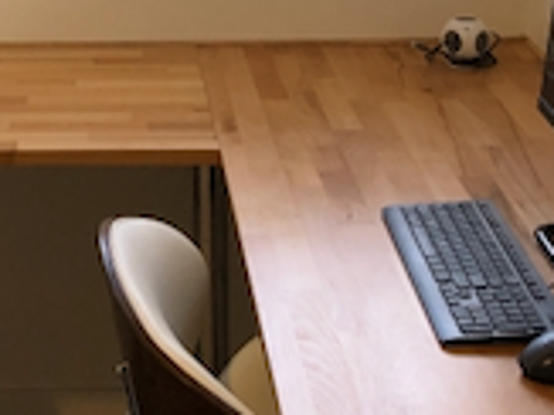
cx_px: 85
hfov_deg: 17.7
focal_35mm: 110
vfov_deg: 13.1
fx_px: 1759
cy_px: -65
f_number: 1.8
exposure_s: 1/25
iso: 32
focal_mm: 4
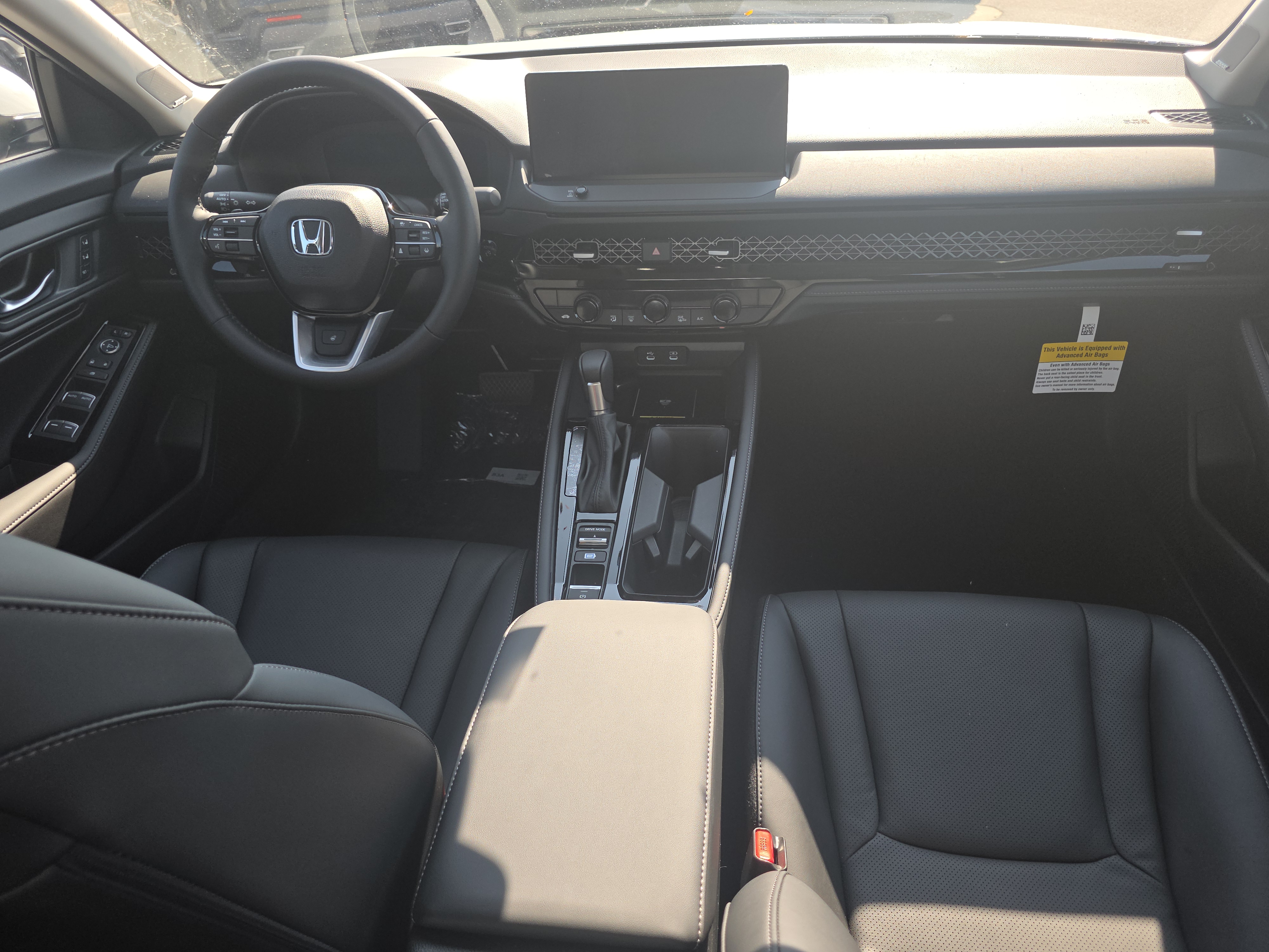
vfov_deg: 58.9
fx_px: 843
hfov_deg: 73.9
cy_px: 476
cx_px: 634
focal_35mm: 23
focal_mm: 6.3
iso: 32
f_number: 1.7
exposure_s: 1/359
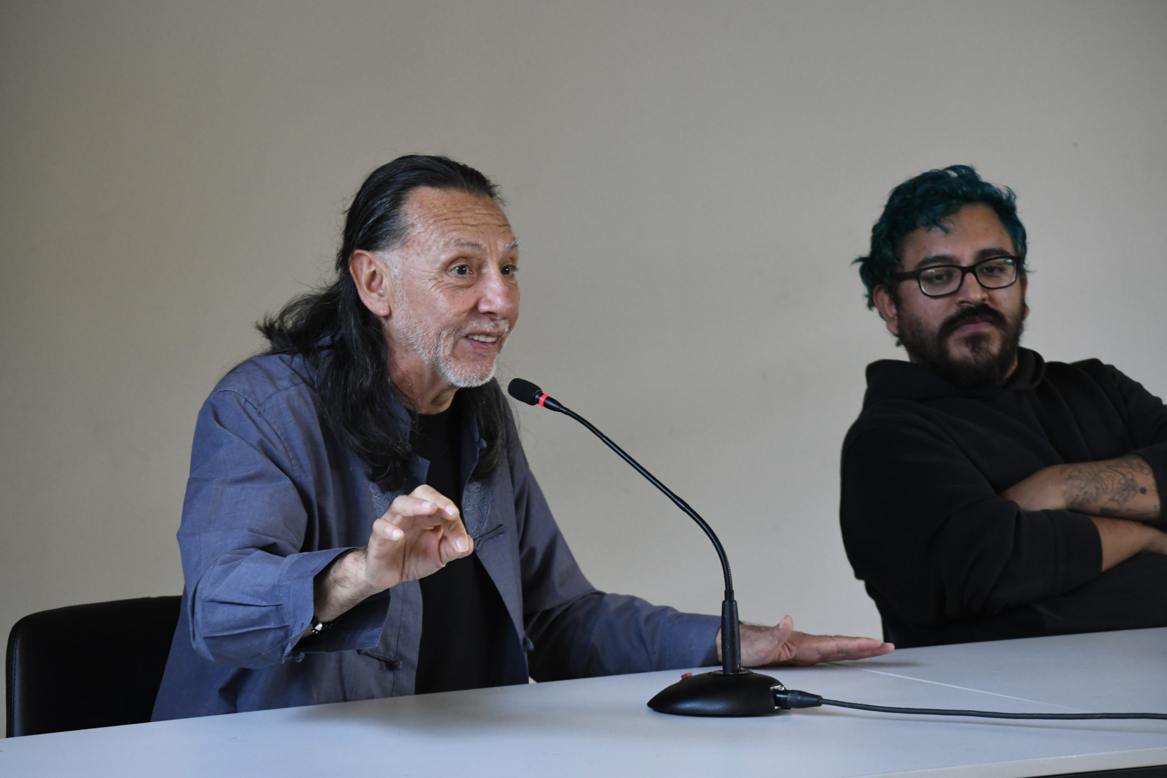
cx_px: 584
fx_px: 4765
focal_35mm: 147
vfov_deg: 9.3
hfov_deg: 14.0
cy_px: 389
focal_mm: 98
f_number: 5.6
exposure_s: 1/160
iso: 1600
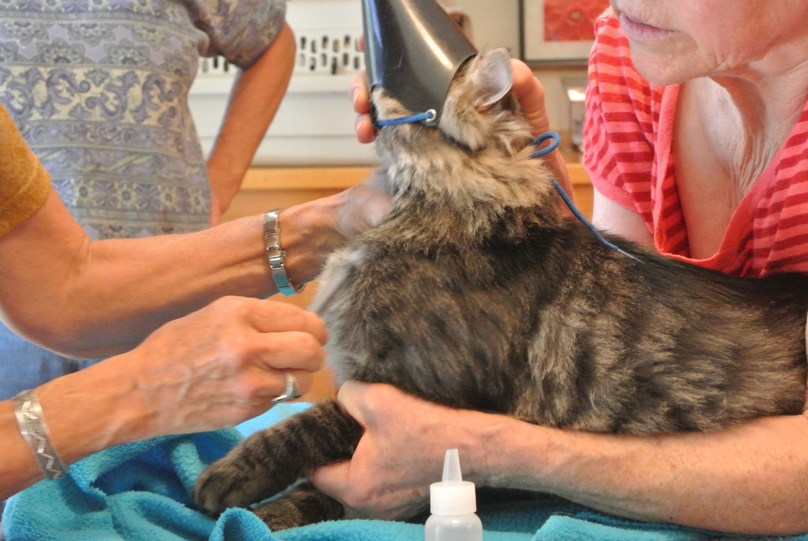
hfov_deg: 25.0
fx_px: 1820
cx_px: 404
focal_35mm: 81
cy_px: 270
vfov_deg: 16.9
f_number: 5.6
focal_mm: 30
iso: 2800
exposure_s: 1/30
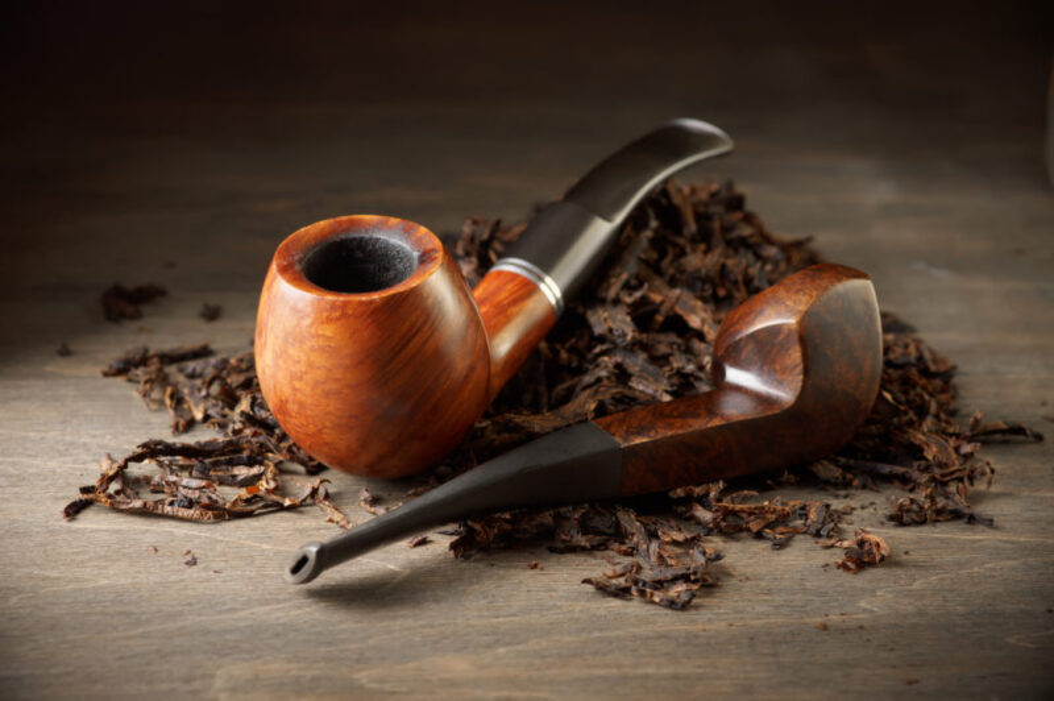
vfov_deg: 9.1
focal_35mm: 150
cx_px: 527
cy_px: 350
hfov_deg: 13.7
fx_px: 4388
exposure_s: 1/1.67
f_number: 8
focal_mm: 100
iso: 100
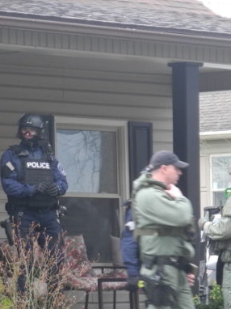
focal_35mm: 343
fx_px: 3055
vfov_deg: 5.8
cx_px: -87
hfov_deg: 4.3
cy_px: 196
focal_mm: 25.4
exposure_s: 1/30
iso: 160
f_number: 4.5
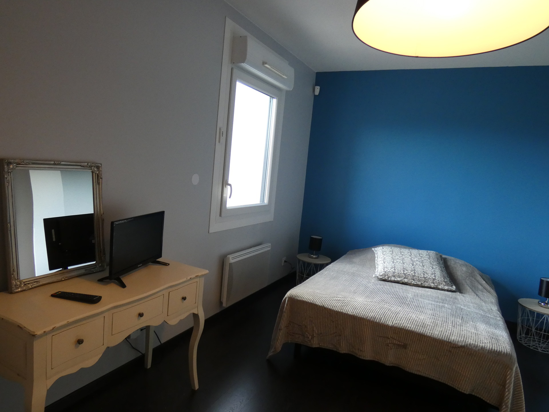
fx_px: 349
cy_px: 206
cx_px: 274
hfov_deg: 76.4
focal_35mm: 22
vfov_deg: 61.1
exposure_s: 1/60
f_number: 2.9
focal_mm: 4
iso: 400
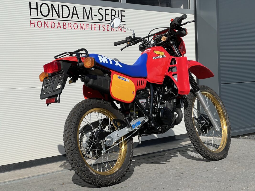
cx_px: 128
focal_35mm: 77
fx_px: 567
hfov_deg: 25.3
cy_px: 96
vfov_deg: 19.1
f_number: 2.8
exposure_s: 1/1233
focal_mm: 9
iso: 32
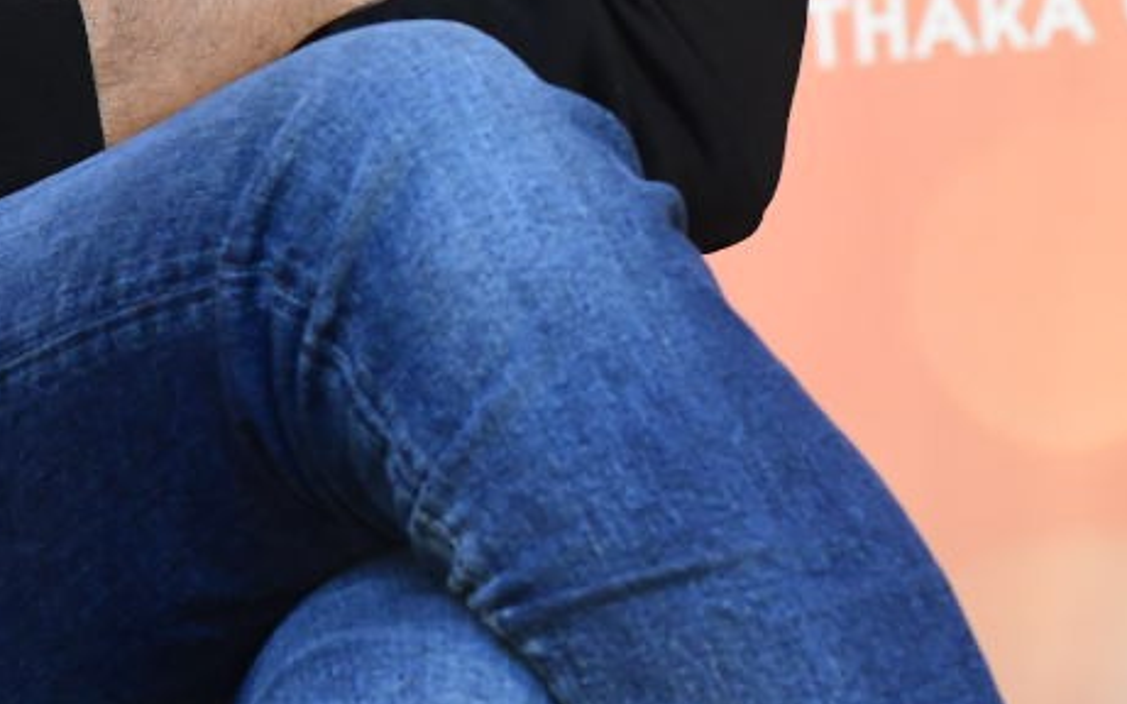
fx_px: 12100
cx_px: 1041
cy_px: -420
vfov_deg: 3.3
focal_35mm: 394
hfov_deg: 5.3
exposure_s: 1/125
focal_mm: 110
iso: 3200
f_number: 5.6
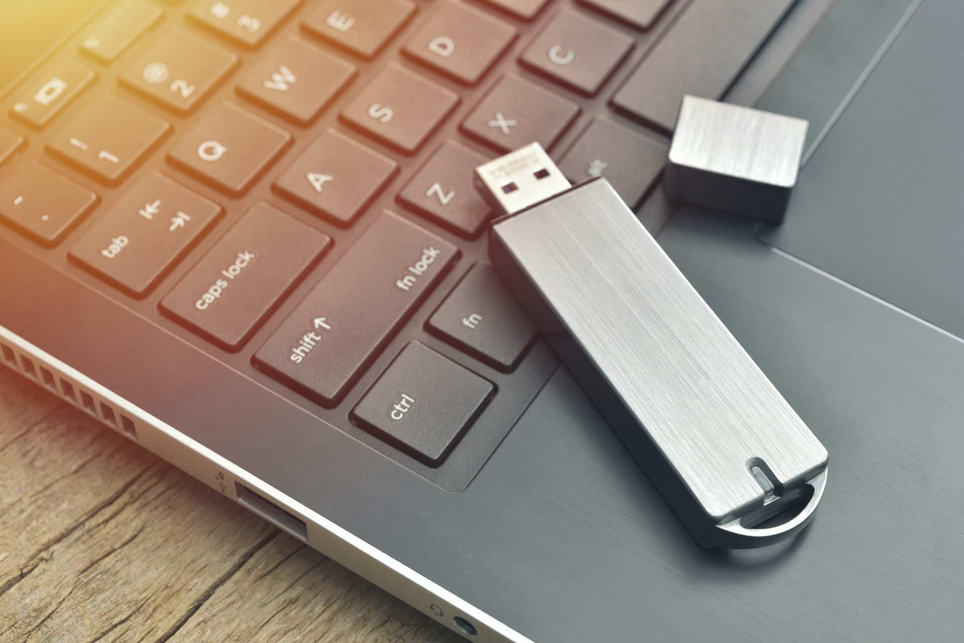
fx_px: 1607
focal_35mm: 60
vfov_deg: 22.6
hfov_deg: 33.4
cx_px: 482
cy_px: 322
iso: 100
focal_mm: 60
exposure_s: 8
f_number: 11
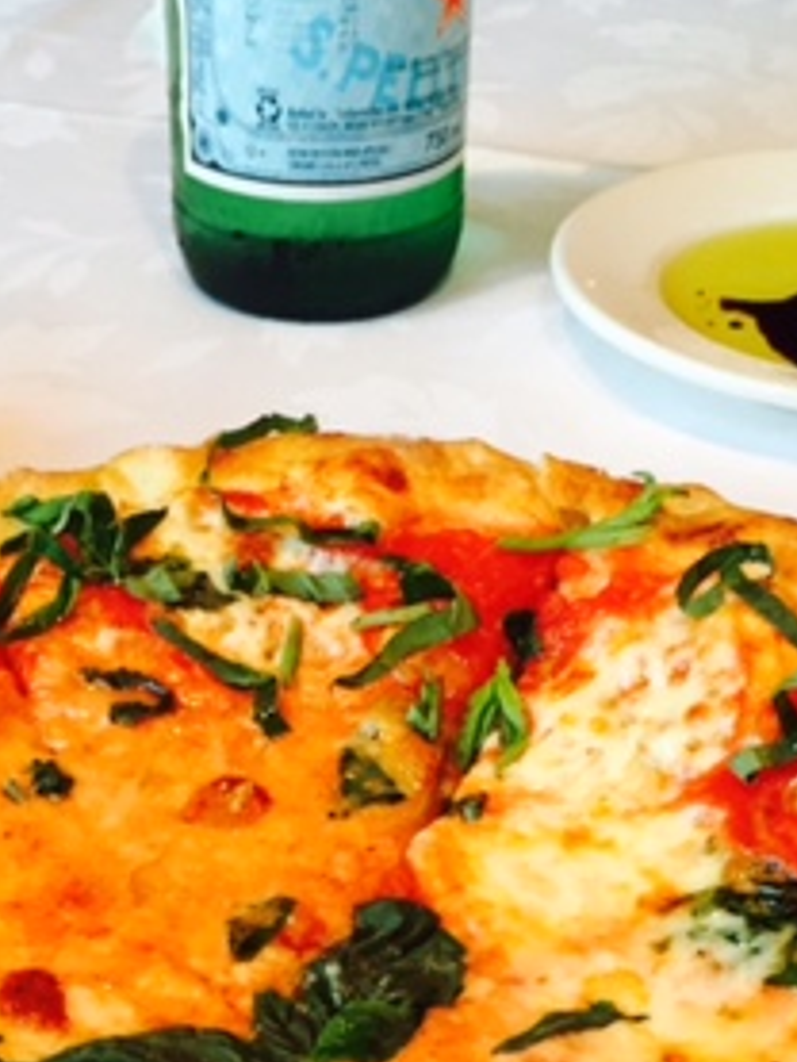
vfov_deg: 27.8
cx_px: 284
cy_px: 970
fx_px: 2055
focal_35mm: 67
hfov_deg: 21.9
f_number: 2.2
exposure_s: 1/30
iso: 100
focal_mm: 4.15
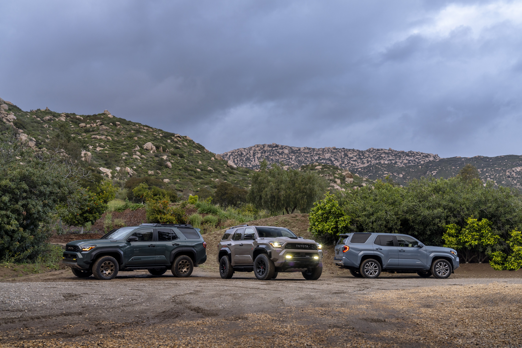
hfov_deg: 50.7
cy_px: 174
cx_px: 261
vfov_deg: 35.1
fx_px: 551
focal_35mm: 38
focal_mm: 38
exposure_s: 1/100
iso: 640
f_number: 5
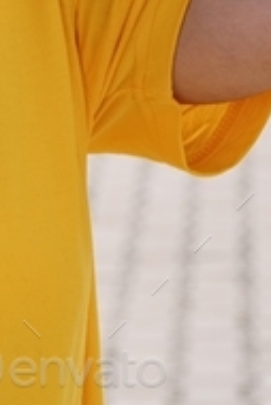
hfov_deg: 5.8
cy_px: -286
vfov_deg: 8.5
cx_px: -256
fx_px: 2626
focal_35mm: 233
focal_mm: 50
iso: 100
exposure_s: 1/800
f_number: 2.5
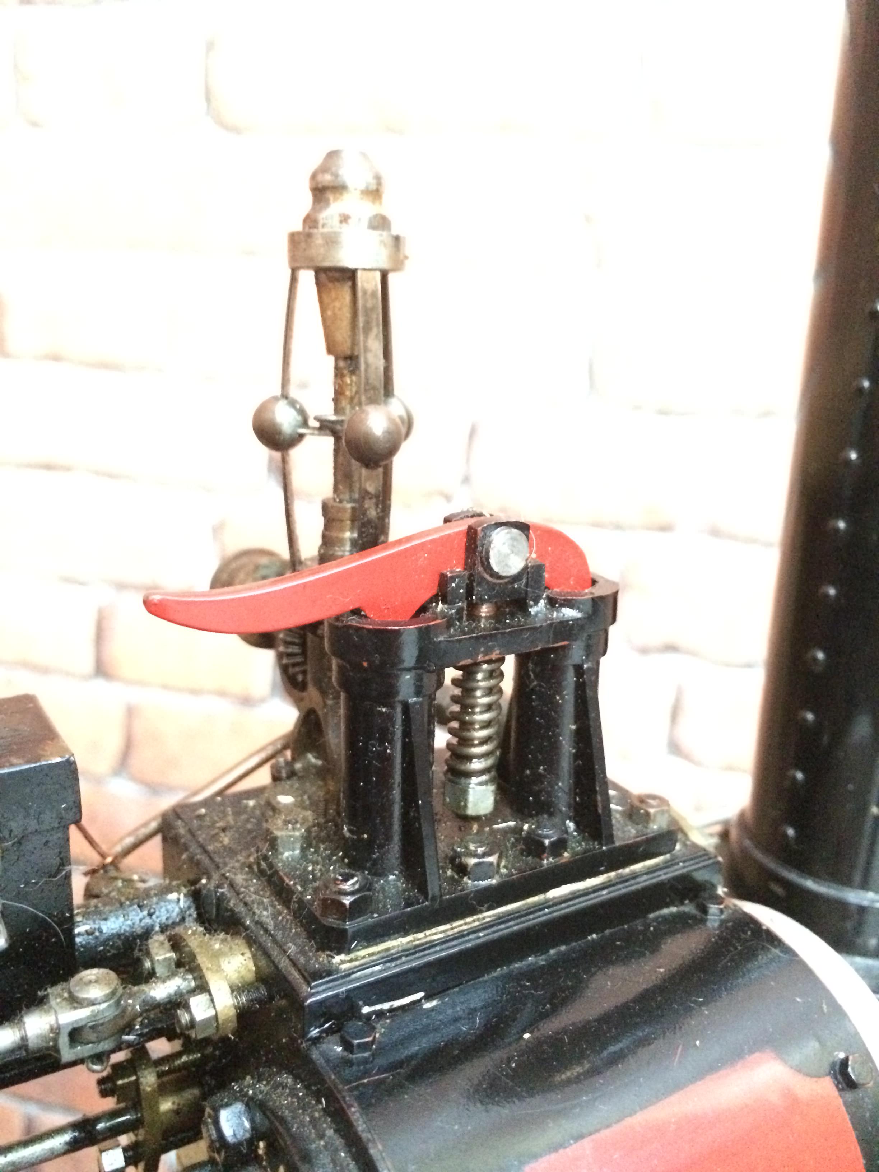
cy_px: 586
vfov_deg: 61.7
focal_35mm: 29
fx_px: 982
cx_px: 440
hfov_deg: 48.2
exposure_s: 1/15
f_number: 2.2
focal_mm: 4.15
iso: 2000
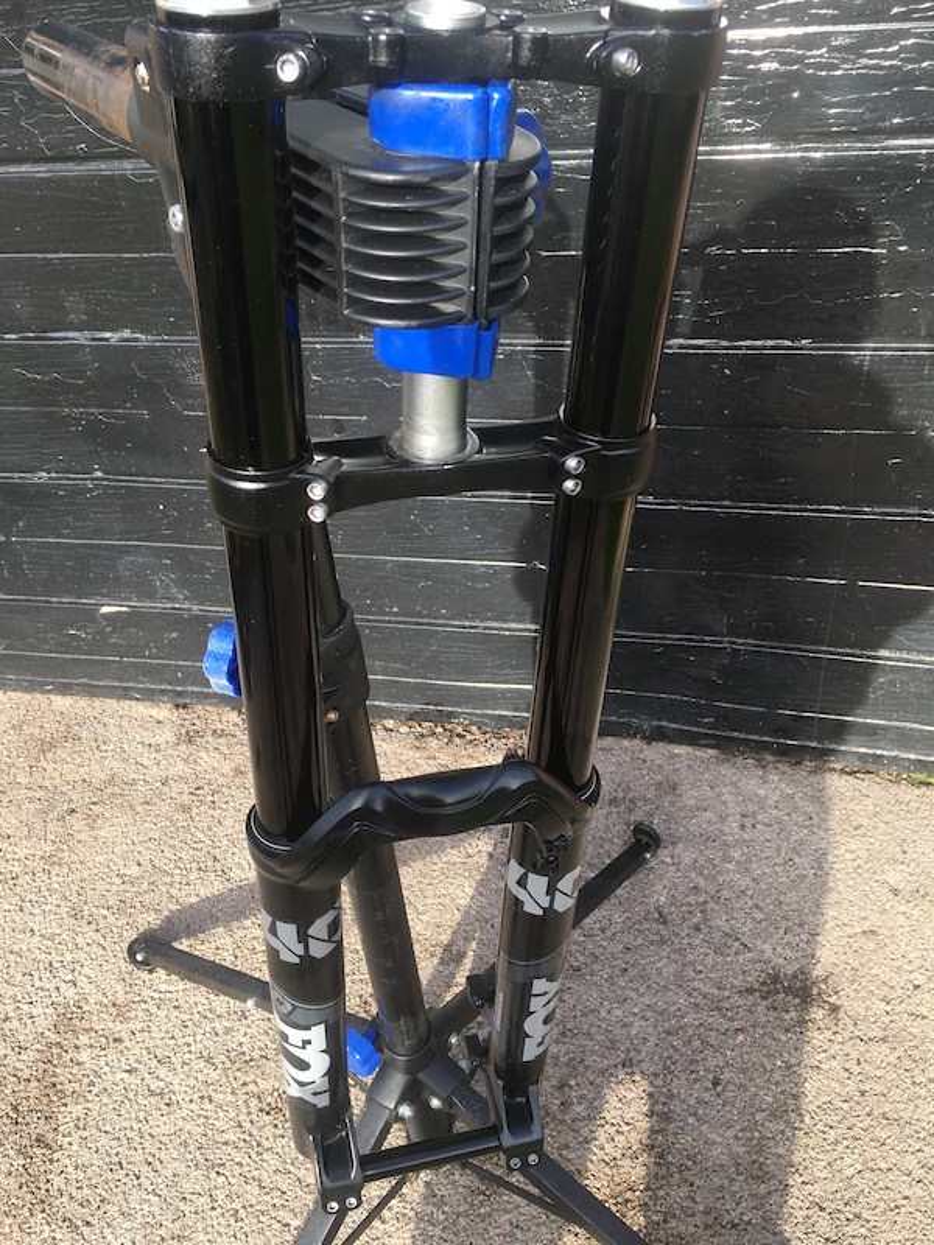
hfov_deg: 48.2
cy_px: 622
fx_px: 1043
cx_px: 467
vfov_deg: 61.7
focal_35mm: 29
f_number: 2.2
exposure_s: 1/211
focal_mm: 4.15
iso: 25
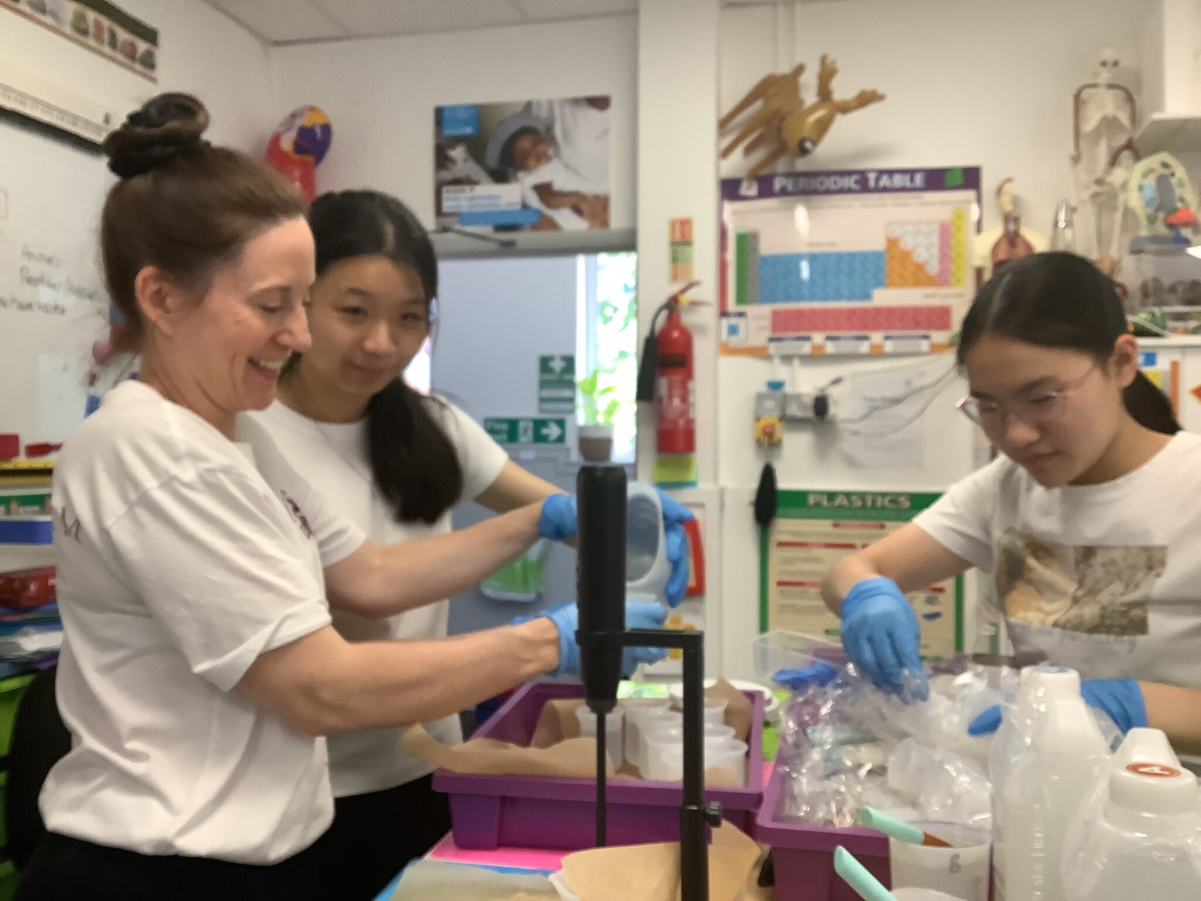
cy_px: 450
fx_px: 1076
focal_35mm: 31
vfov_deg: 45.4
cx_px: 600
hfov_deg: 58.4
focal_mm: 3.3
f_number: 2.4
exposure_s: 1/60
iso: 125
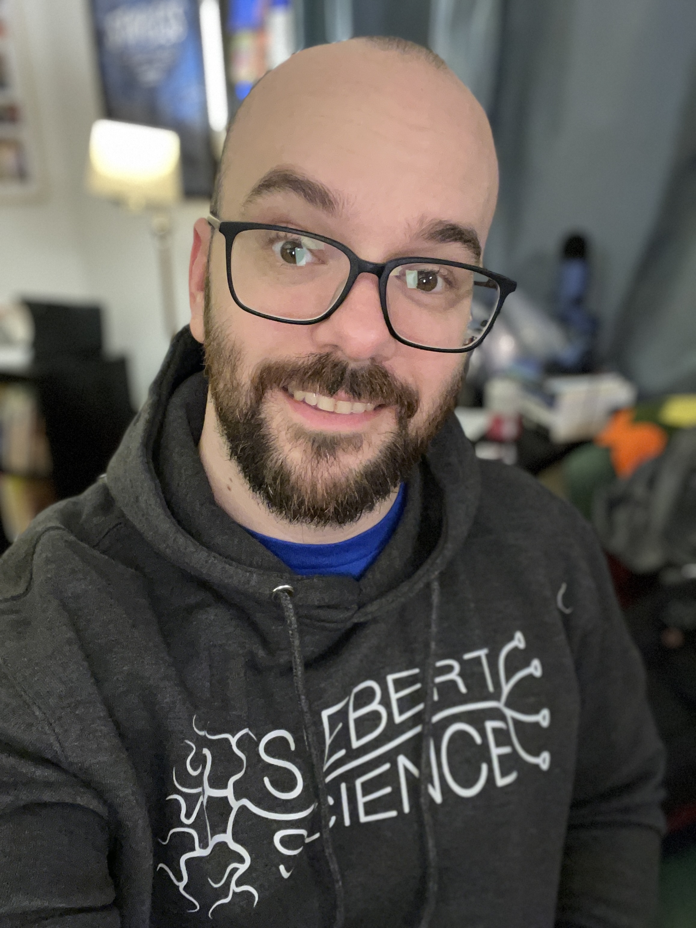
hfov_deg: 46.8
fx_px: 804
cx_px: 348
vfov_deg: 60.0
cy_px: 464
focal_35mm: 30
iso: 400
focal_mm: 2.71
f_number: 2.2
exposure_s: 1/34
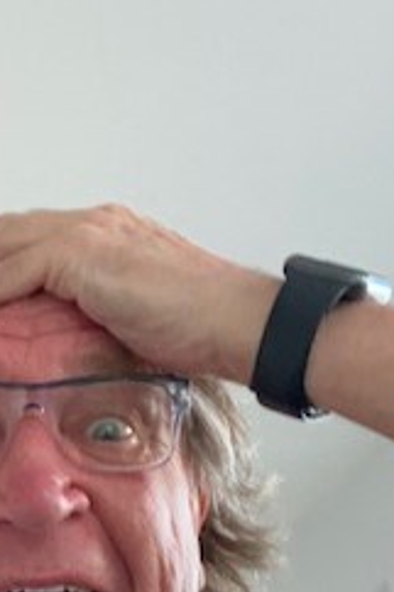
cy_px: 599
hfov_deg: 15.2
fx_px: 1447
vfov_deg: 22.2
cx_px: -13
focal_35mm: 88
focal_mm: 2.87
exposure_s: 1/60
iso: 80
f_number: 2.2
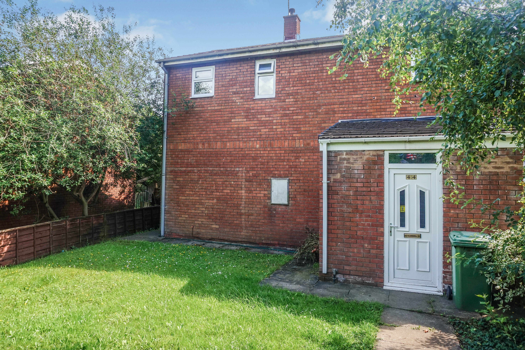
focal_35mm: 24
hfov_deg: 73.8
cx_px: 262
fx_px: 350
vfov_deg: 53.1
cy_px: 175
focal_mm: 16
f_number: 8
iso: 100
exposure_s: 1/80
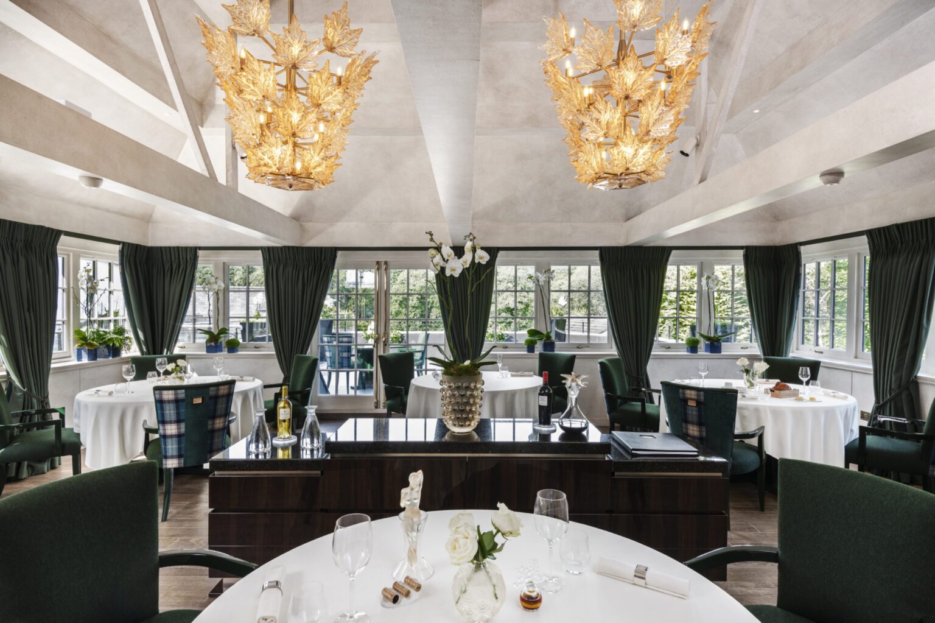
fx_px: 493
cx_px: 468
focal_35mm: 19
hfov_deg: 86.9
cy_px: 312
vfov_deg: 64.5
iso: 100
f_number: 13
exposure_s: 1/8
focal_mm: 19
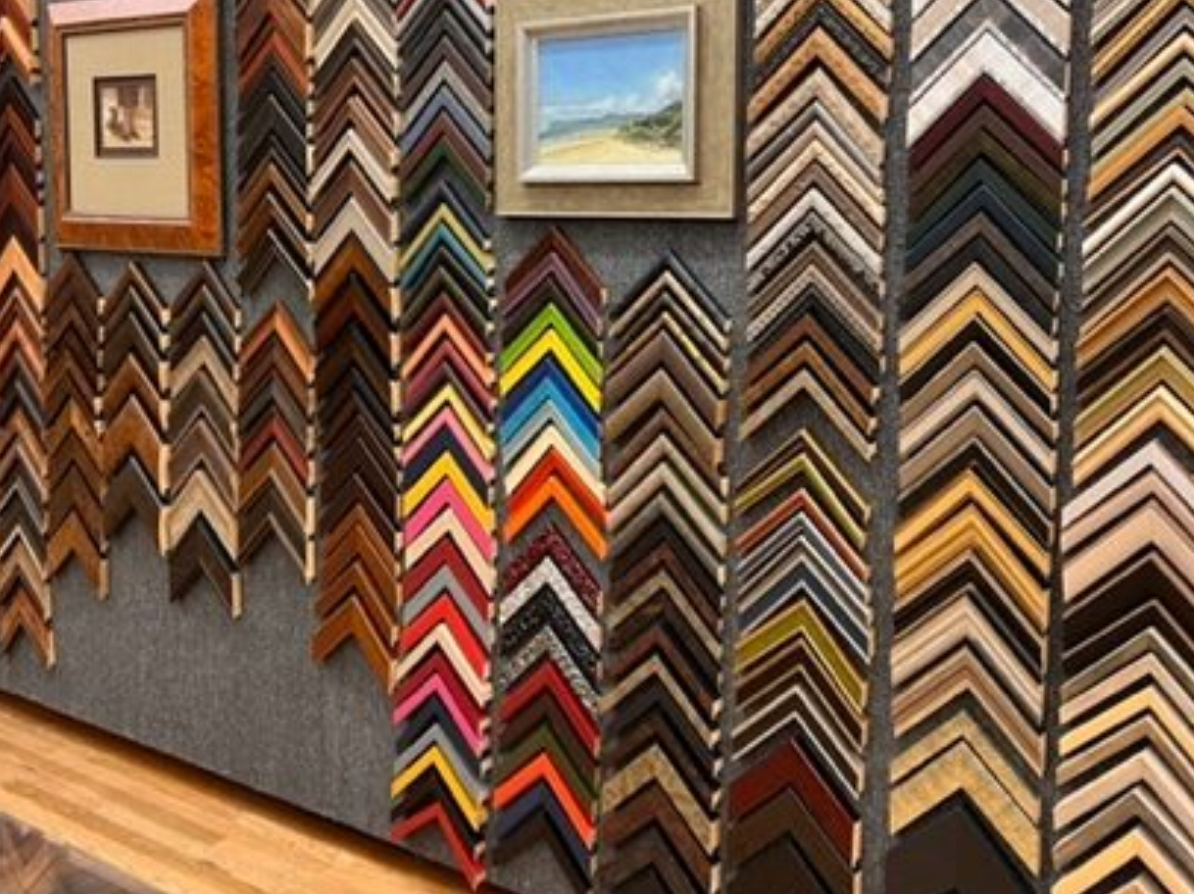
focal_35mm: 41
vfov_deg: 34.8
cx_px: 438
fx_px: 1413
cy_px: 297
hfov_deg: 45.4
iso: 125
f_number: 1.5
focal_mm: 5.7
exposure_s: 1/60
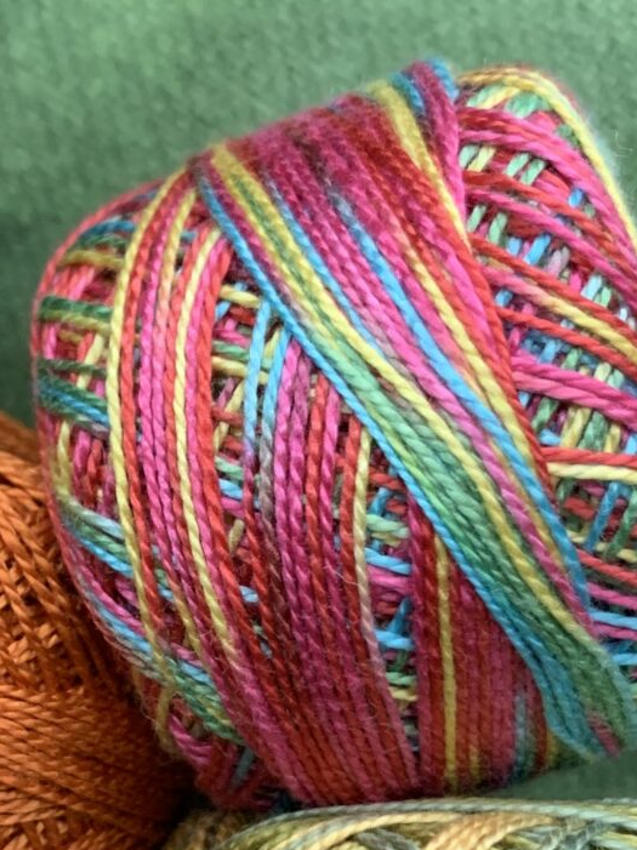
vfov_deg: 25.2
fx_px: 1866
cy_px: 679
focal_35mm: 76
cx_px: 75
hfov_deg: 19.1
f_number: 1.8
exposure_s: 1/60
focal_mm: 4.25
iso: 160
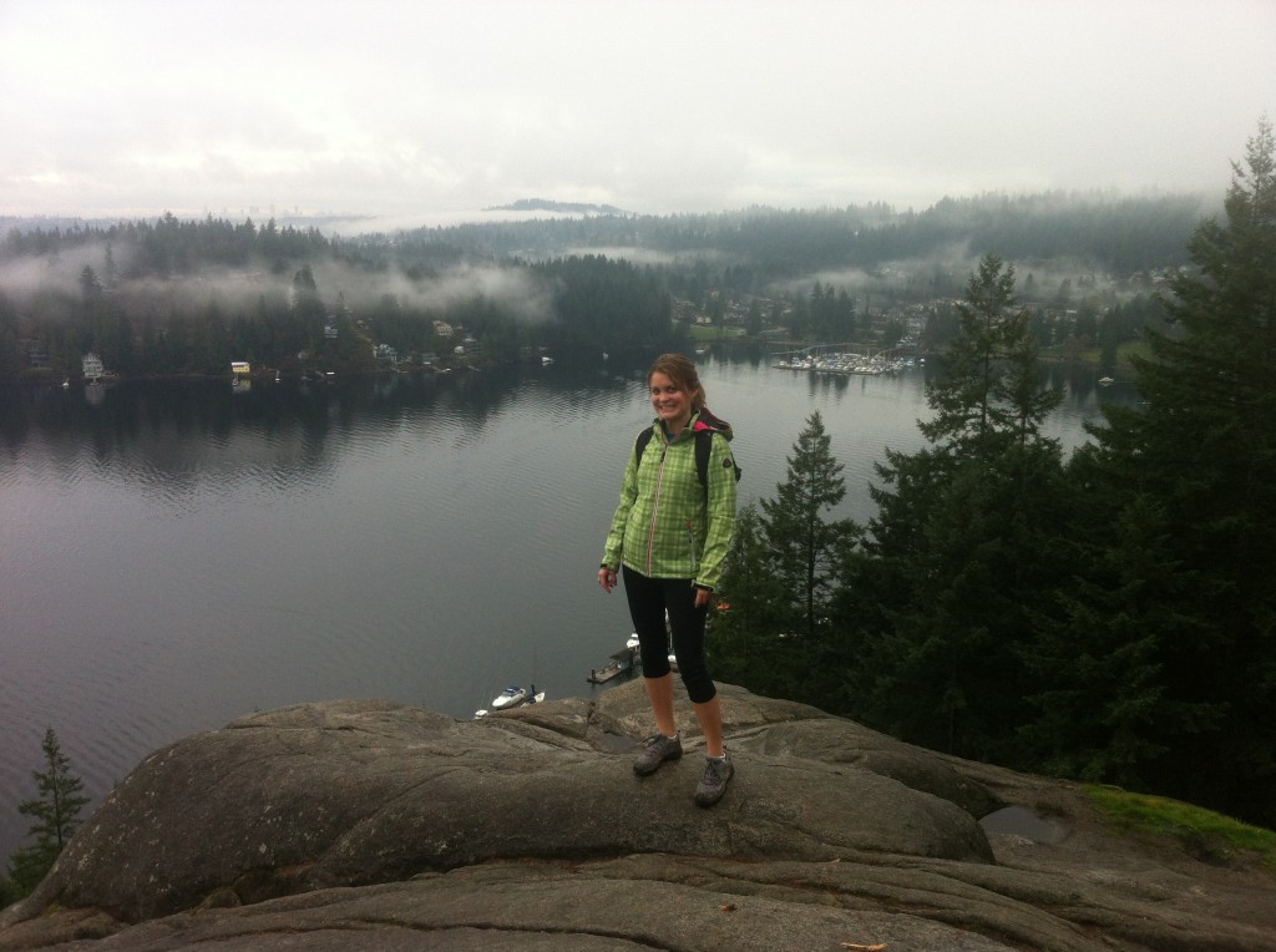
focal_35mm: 35
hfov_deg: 52.7
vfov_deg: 40.6
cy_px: 476
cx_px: 638
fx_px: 1288
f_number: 2.8
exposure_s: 1/120
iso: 80
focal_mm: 3.85
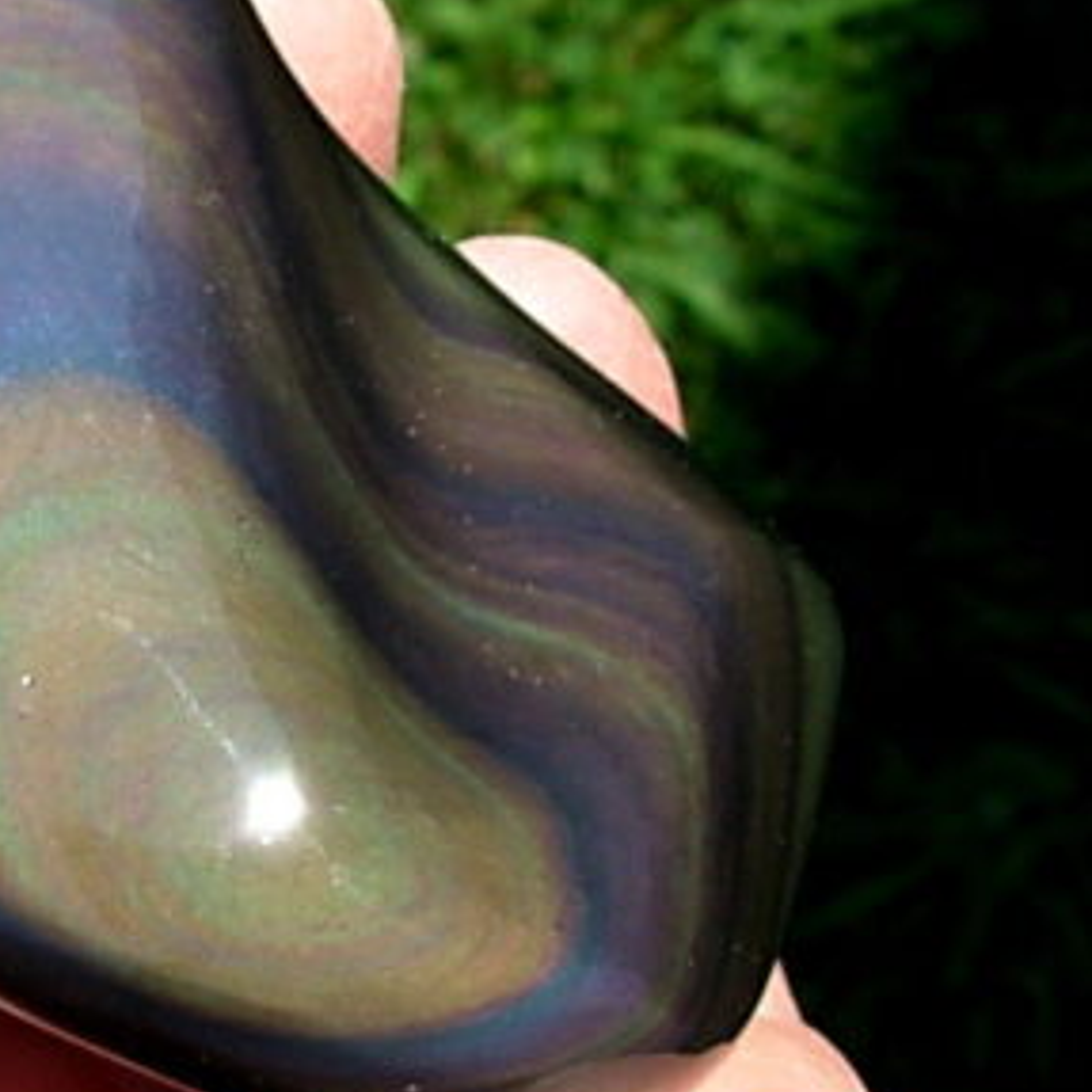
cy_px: 266
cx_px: -164
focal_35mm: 90
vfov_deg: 19.2
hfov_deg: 18.4
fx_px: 3212
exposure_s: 1/418
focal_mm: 6.3
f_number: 4.9
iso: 50
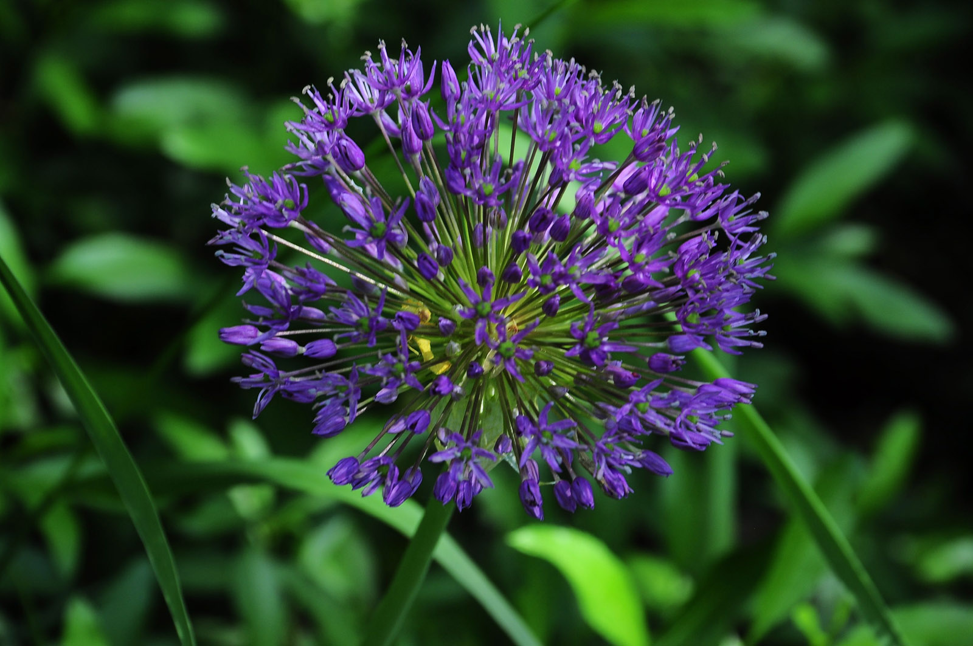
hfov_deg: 10.2
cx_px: 486
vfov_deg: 6.8
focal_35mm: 202
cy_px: 323
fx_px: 5467
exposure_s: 1/60
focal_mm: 135
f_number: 9.5
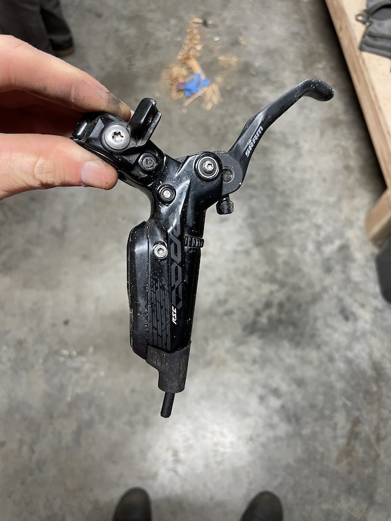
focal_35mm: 26
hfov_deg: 53.1
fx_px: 392
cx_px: 196
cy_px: 260
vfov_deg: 67.3
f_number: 1.6
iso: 160
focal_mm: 4.2
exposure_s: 1/60
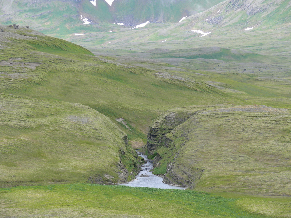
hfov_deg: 10.9
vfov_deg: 8.2
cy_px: 109
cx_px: 146
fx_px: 1522
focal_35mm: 181
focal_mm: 38.3
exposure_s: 1/250
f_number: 4.5
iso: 100
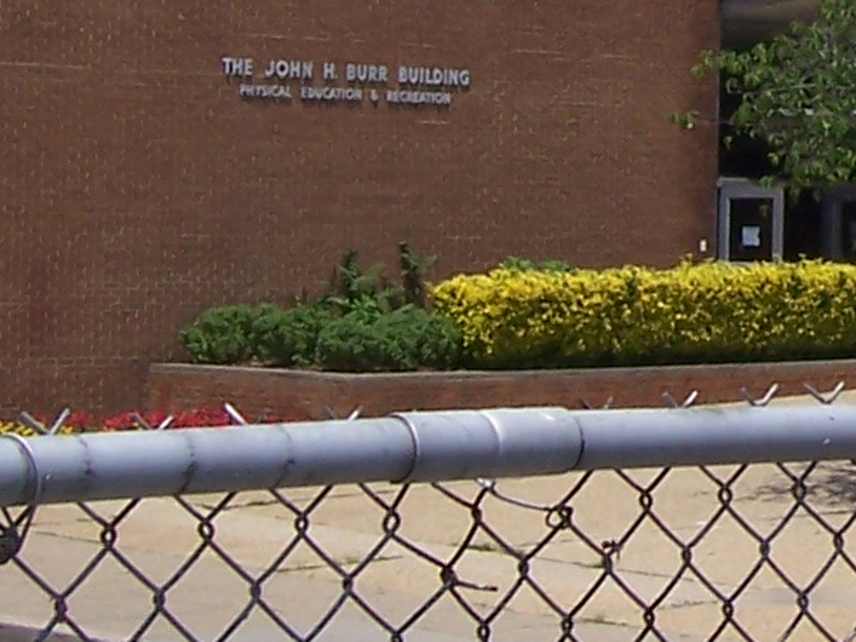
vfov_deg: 10.1
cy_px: -151
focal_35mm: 145
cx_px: 1147
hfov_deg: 13.1
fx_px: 3586
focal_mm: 5.6
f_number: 5.6
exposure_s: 1/750
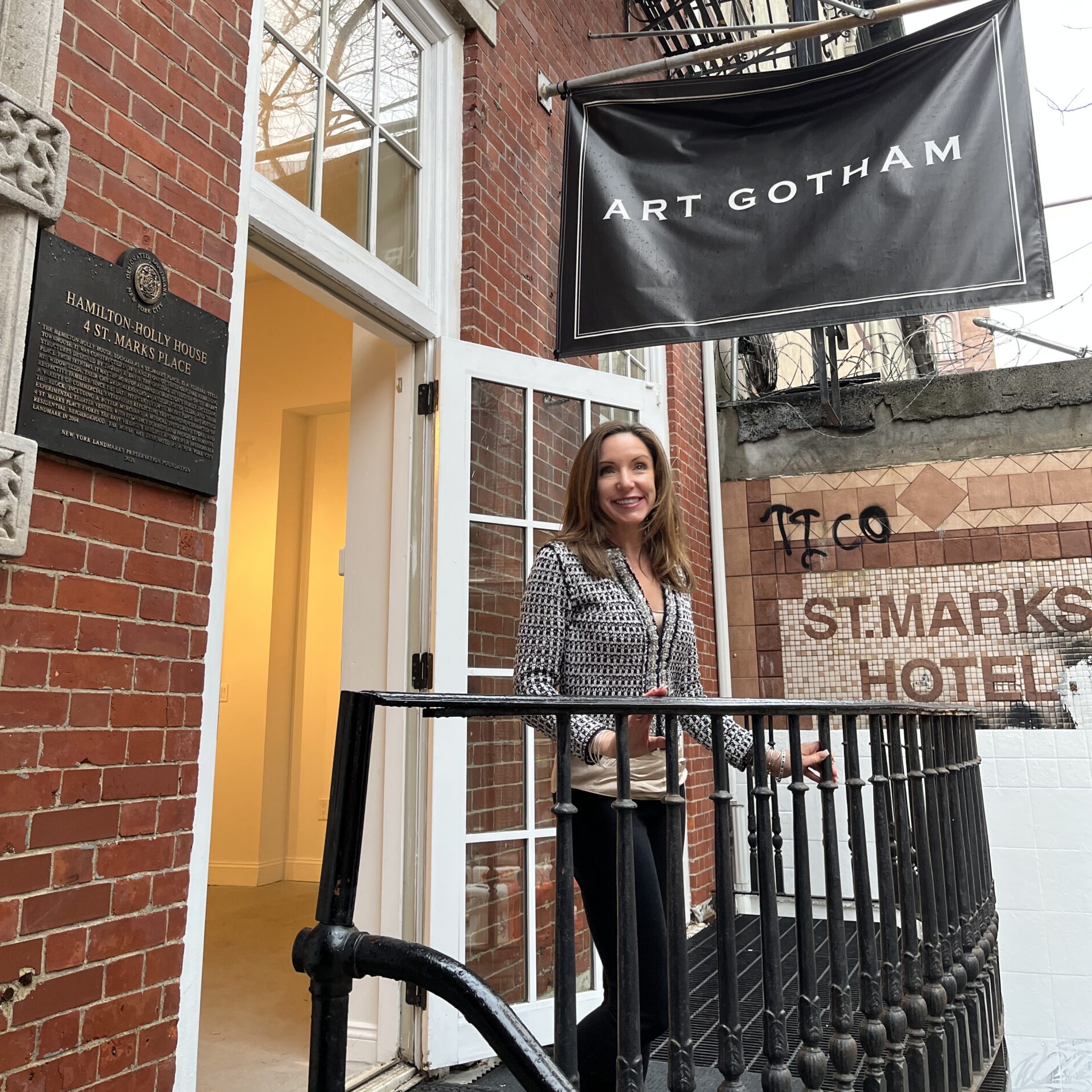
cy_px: 423
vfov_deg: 52.1
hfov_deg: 52.5
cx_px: 541
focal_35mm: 31
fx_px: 1106
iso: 100
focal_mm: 5.1
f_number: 1.6
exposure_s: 1/120
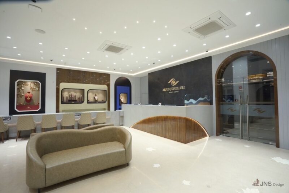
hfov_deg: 96.7
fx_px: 128
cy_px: 96
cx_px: 144
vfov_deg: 73.8
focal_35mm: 16
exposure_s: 1/20
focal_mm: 16
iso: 1250
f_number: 14
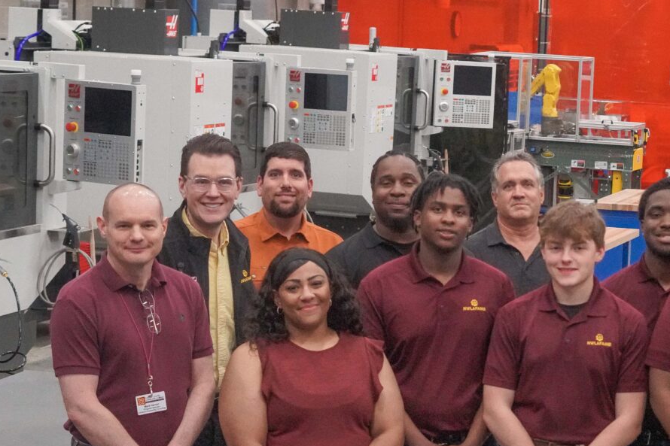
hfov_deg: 17.4
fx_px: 2140
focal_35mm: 115
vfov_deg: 11.9
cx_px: 658
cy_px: 297
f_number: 4
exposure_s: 1/160
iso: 10000
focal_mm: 50
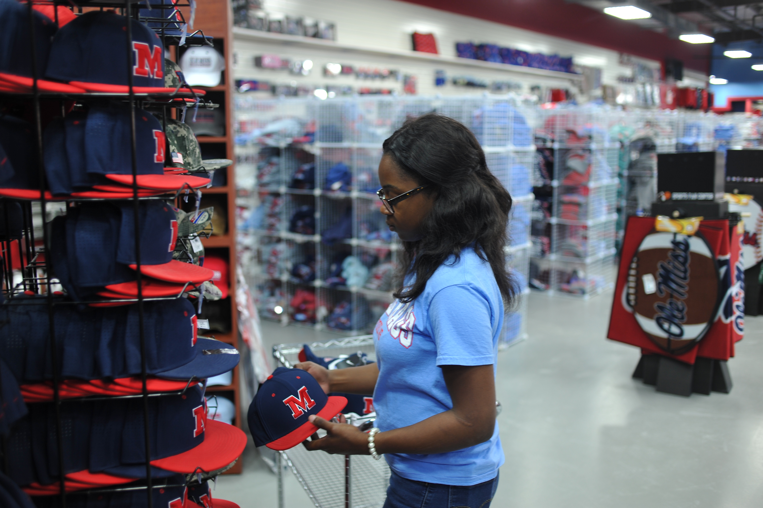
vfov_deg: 37.8
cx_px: 382
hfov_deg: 54.5
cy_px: 254
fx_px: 741
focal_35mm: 35
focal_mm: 35
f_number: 2.8
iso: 400
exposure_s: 1/100
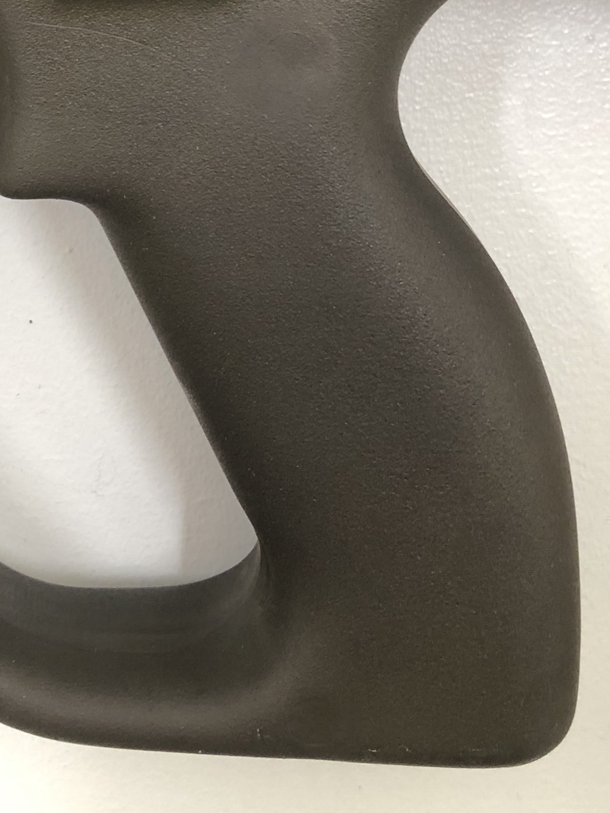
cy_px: 0
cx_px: 141
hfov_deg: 25.3
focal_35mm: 57
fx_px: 1339
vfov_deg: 31.3
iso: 40
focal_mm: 3.99
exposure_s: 1/20
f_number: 1.8
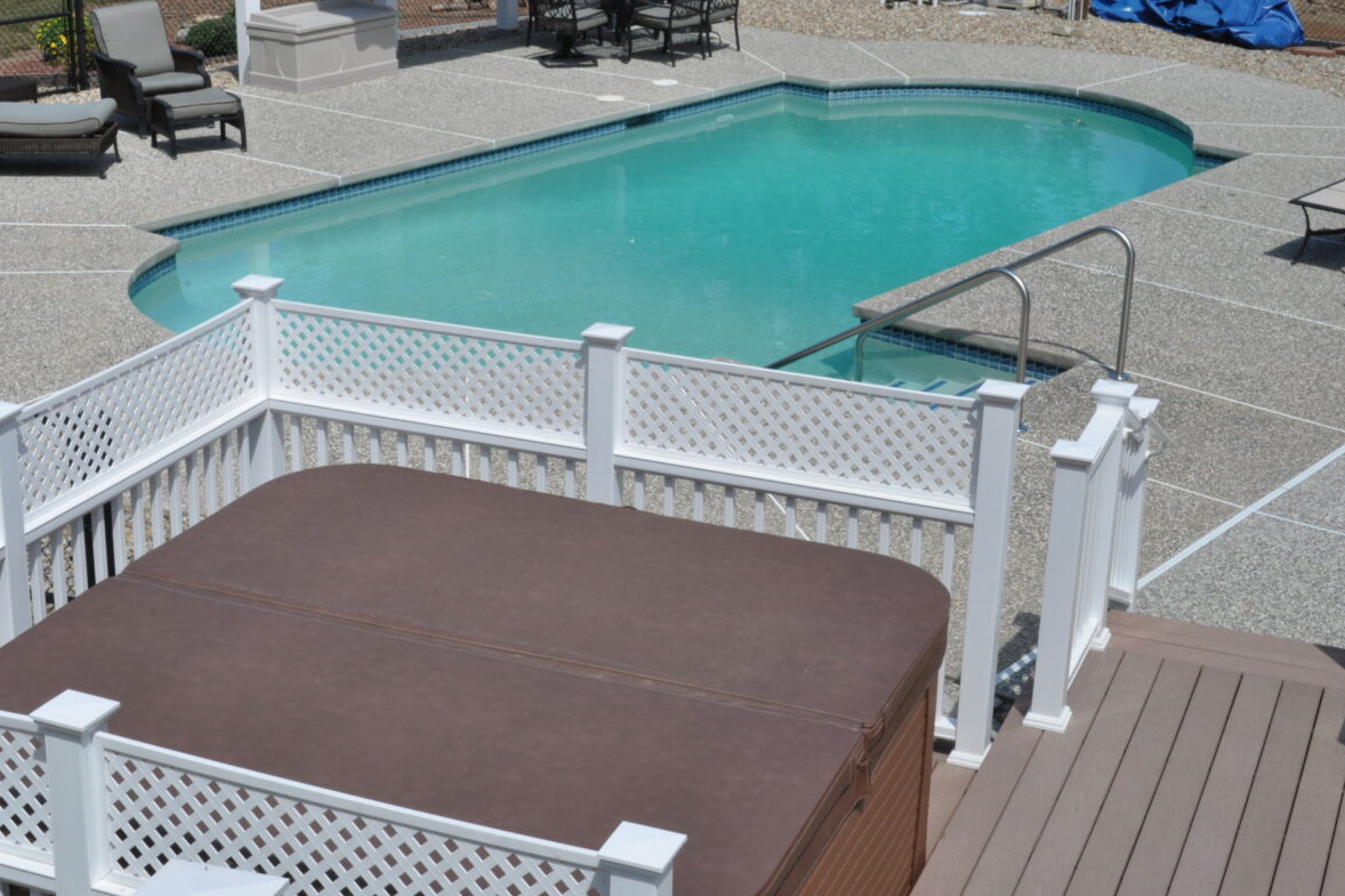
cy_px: 451
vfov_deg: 23.4
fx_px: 2166
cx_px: 677
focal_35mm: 58
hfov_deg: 34.5
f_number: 22
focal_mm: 38
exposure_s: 1/60
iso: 200
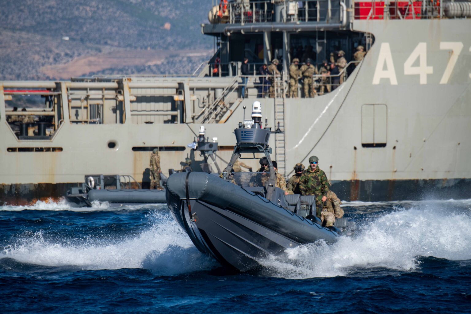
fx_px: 5233
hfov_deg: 5.2
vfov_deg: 3.4
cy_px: 157
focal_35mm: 400
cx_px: 236
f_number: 9
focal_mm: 400
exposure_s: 1/640
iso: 200
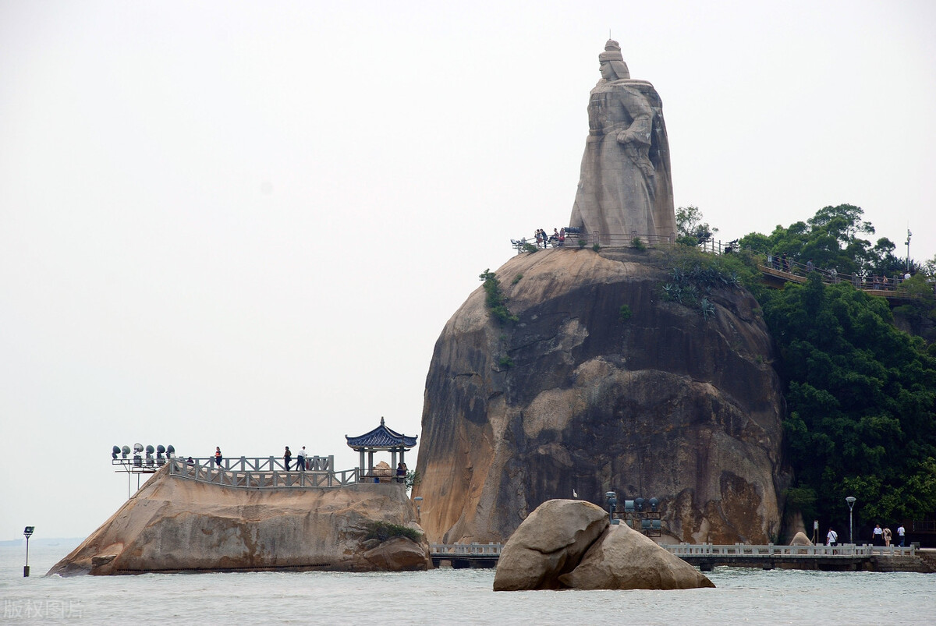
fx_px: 3904
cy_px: 313
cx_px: 468
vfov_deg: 9.2
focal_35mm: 150
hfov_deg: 13.7
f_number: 8
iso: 100
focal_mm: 100
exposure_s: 1/250
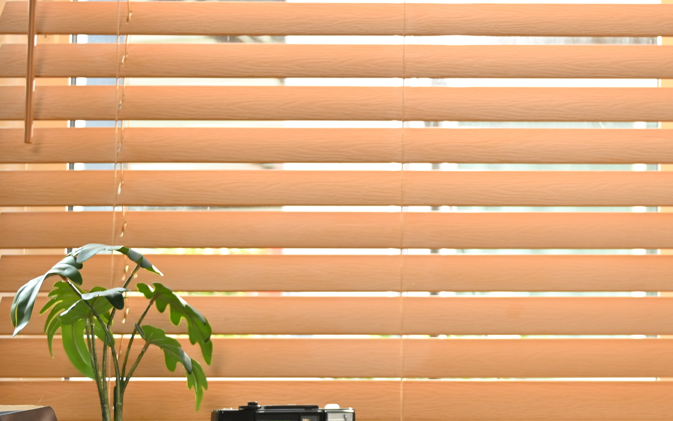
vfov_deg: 16.4
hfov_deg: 24.1
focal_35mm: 79
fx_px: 1449
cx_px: 774
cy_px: 316
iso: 500
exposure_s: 1/125
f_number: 4
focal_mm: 30
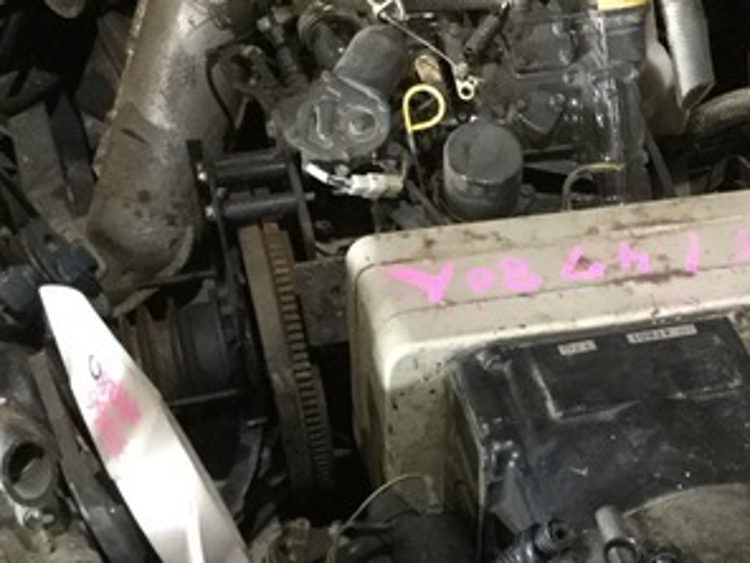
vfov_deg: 21.6
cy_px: 477
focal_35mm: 67
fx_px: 1452
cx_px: 621
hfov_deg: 28.2
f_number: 2.4
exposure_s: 1/15
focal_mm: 3.3
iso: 320
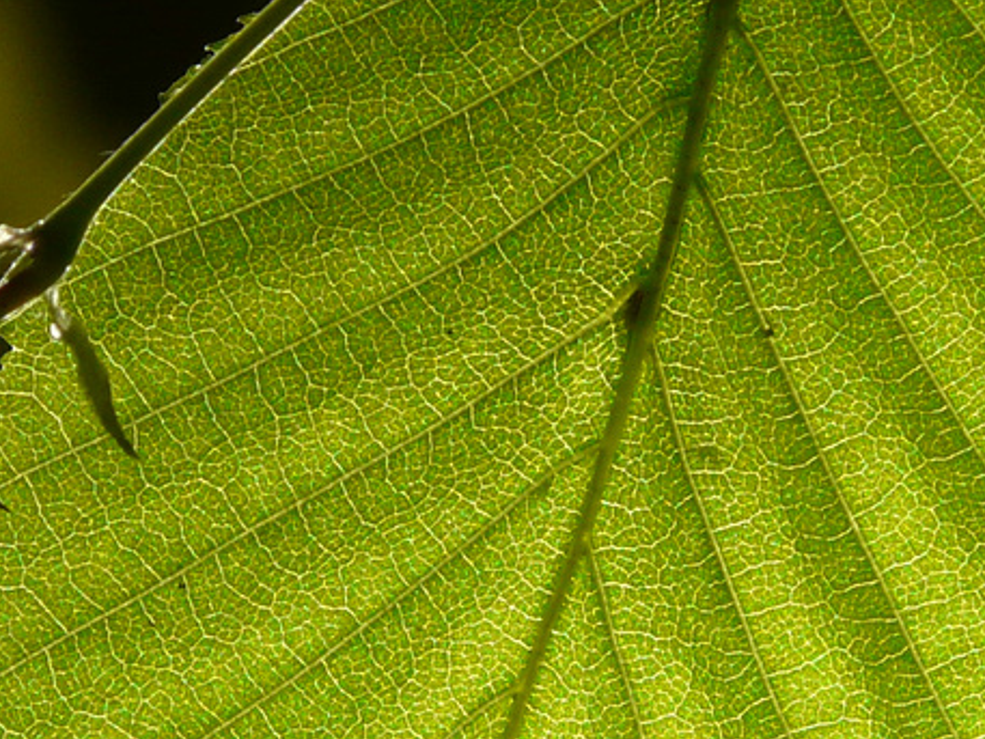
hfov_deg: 2.0
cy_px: 795
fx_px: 28149
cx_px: 509
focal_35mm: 989
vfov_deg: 1.5
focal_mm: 51.6
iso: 100
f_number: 5
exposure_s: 1/250
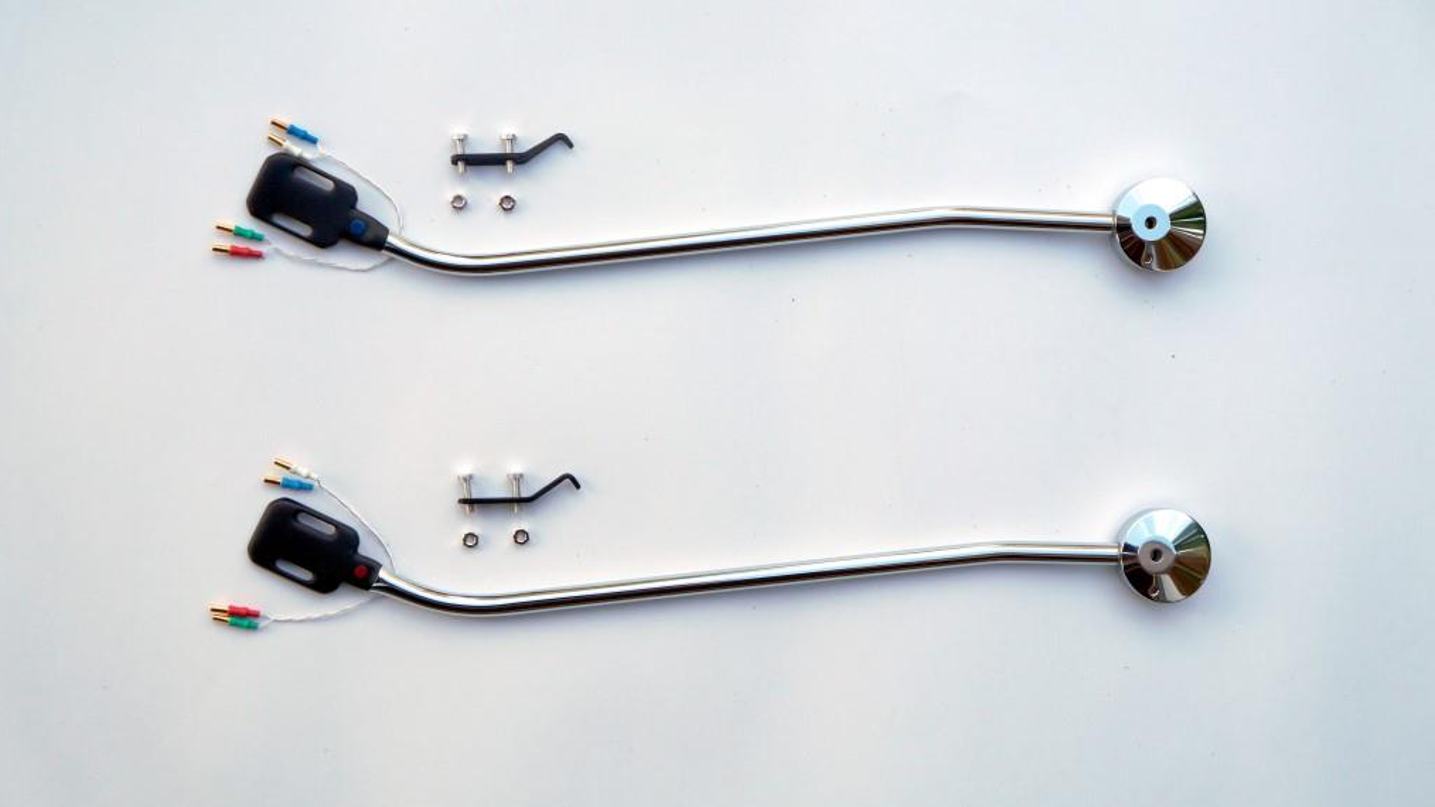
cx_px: 722
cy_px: 370
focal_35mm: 56
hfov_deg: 37.5
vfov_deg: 21.6
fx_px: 2113
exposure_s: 1/320
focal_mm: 35
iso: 100
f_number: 5.6
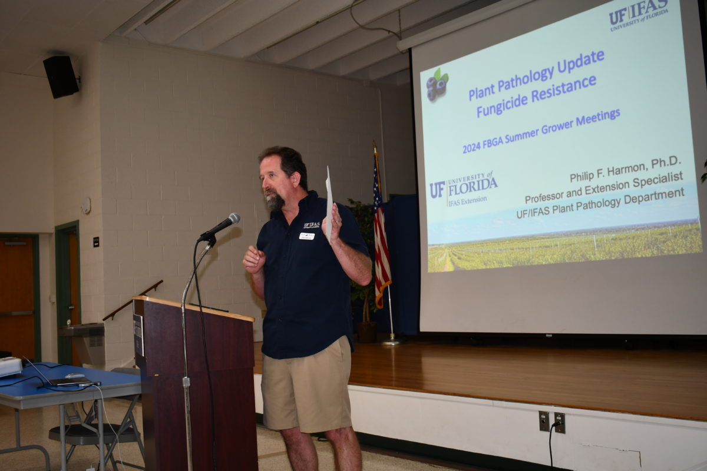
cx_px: 354
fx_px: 727
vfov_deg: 35.9
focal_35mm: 37
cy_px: 236
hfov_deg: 51.9
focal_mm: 25
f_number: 4
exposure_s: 1/80
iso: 400
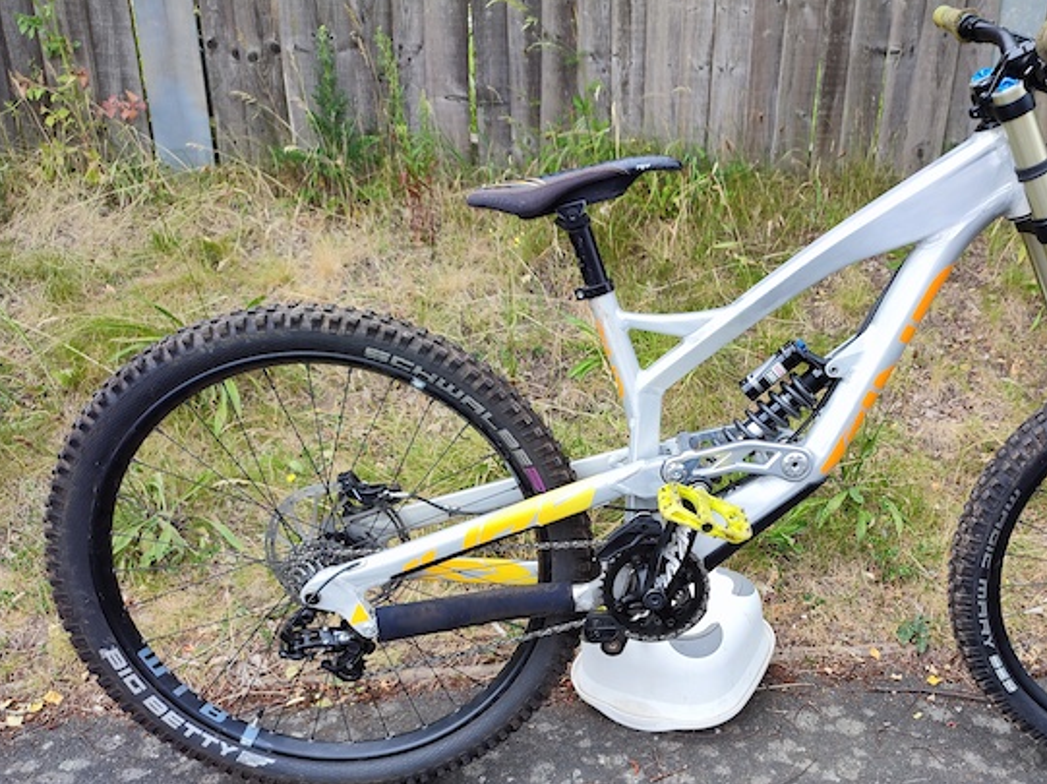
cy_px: 513
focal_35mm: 37
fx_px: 1118
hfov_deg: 49.2
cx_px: 712
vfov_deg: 38.3
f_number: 1.9
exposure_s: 1/100
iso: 53
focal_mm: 6.04
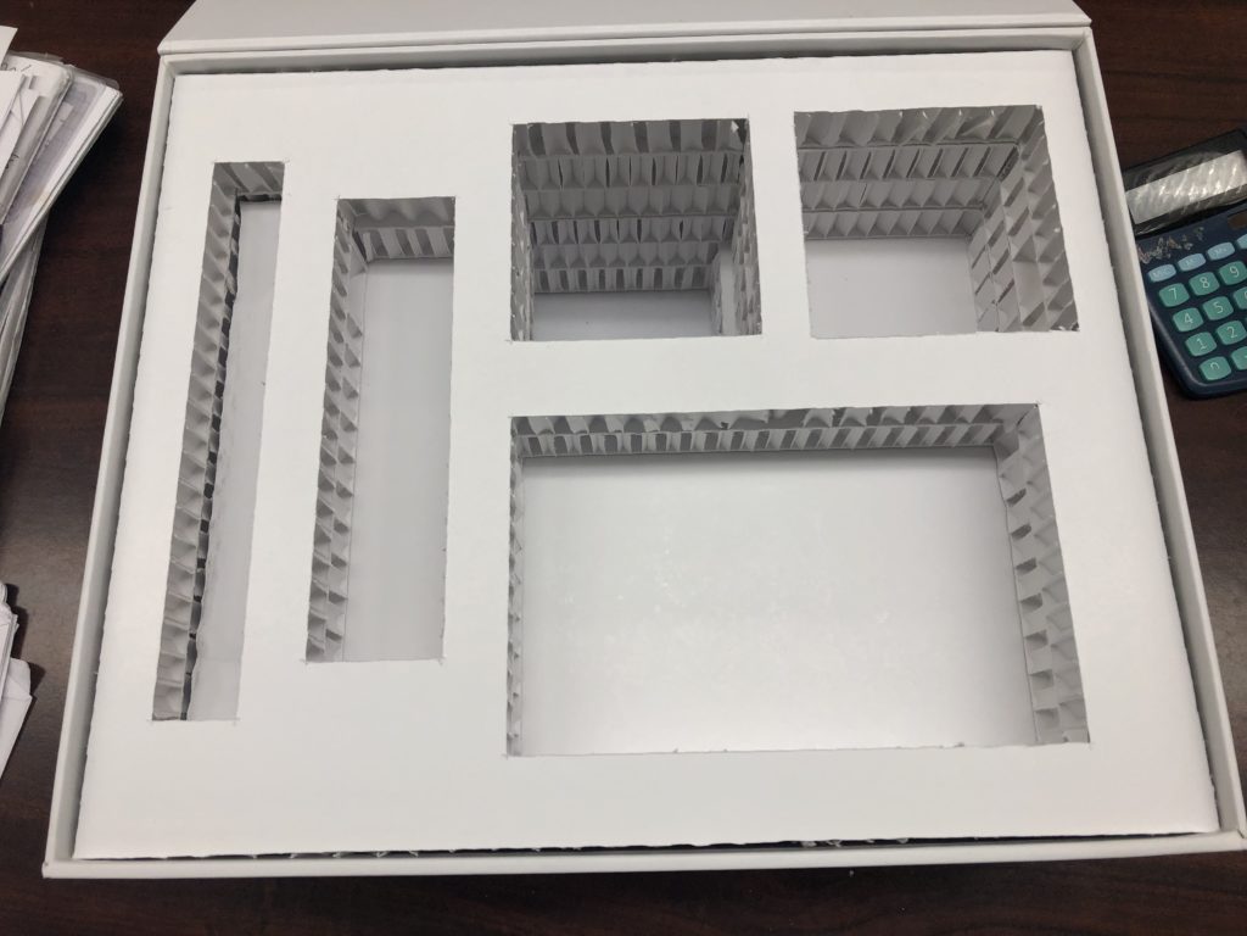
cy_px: 468
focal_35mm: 28
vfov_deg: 49.7
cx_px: 624
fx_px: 1009
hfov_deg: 63.4
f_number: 1.8
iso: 50
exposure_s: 1/120
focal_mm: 3.99
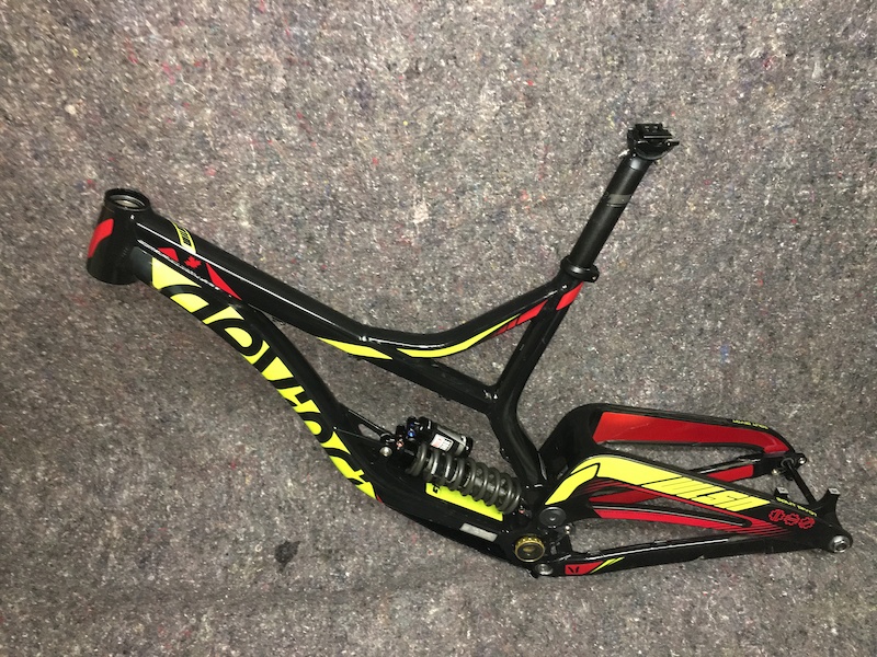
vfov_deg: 48.2
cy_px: 328
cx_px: 438
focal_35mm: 29
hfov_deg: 61.7
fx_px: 735
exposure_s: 1/17
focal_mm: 4.15
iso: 200
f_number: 2.2
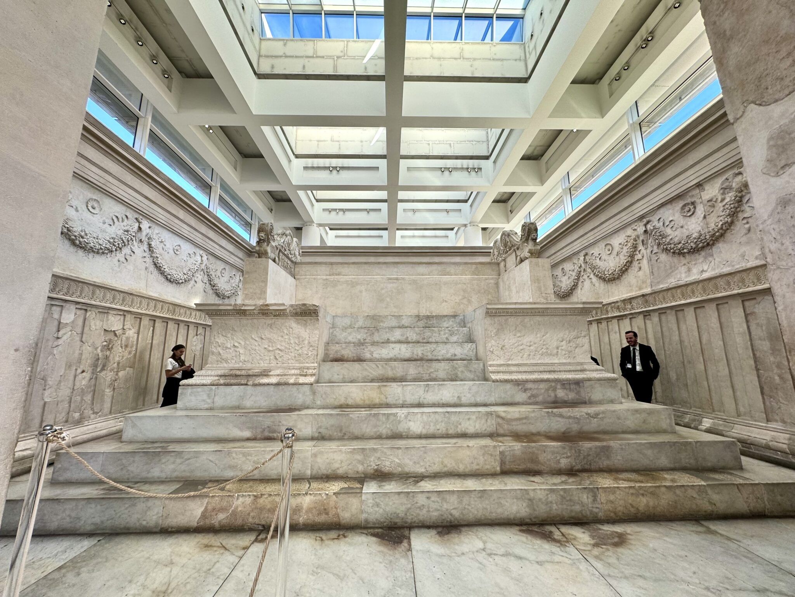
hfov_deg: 102.1
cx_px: 398
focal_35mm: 14
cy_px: 298
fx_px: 322
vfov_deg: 85.7
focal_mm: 2.22
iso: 40
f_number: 2.2
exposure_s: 1/224
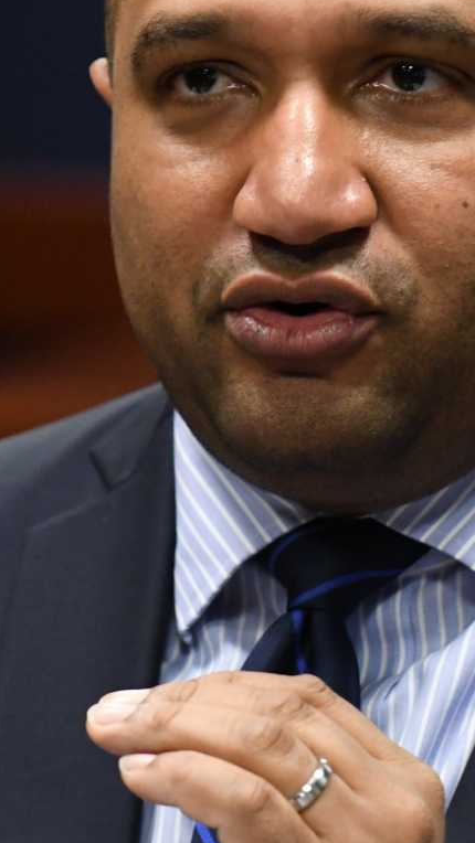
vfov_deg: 3.2
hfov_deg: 1.8
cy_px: 158
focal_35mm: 674
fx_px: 15085
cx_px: 369
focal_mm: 160
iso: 2500
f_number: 4
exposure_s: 1/200
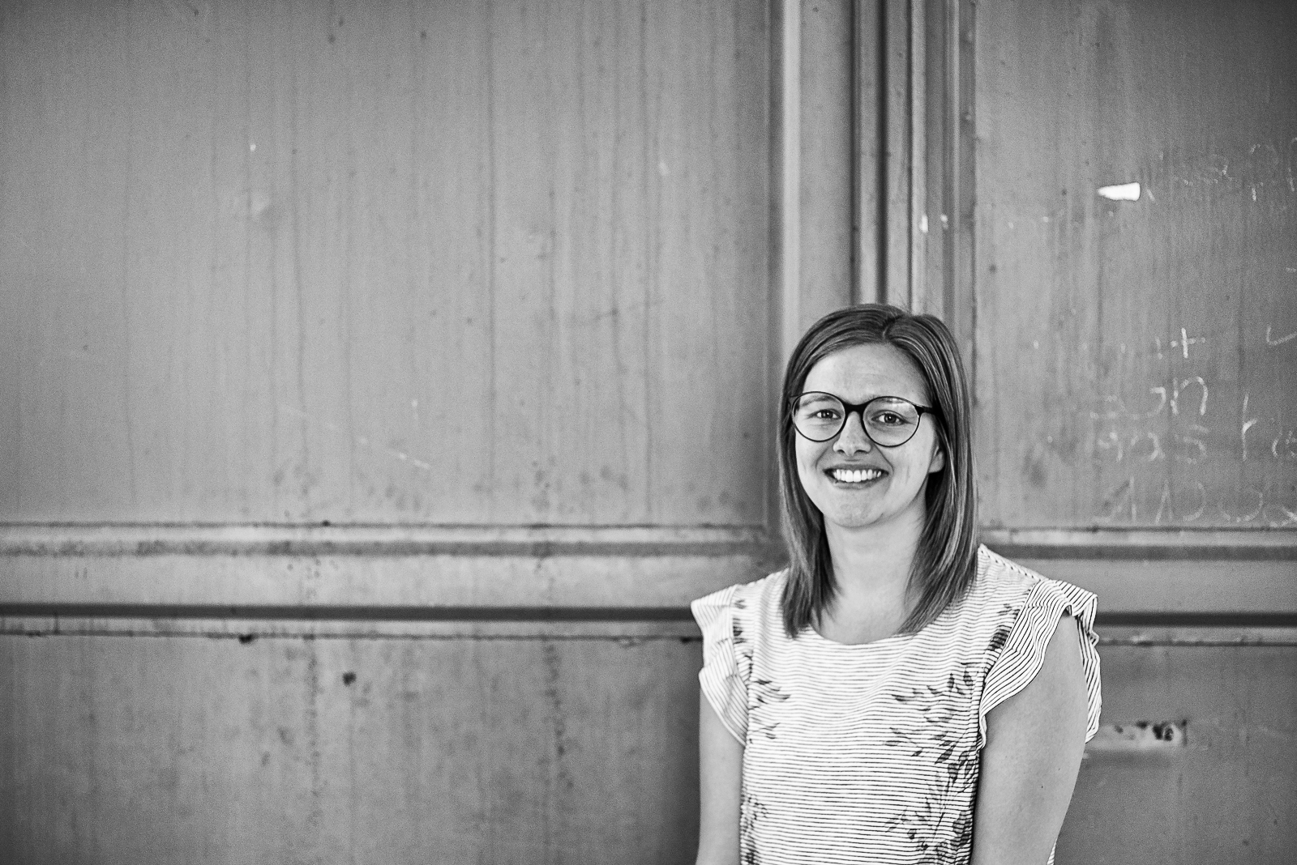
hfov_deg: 45.4
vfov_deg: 31.2
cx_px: 648
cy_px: 432
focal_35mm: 43
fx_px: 1550
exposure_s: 1/125
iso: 400
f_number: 2.5
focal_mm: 43
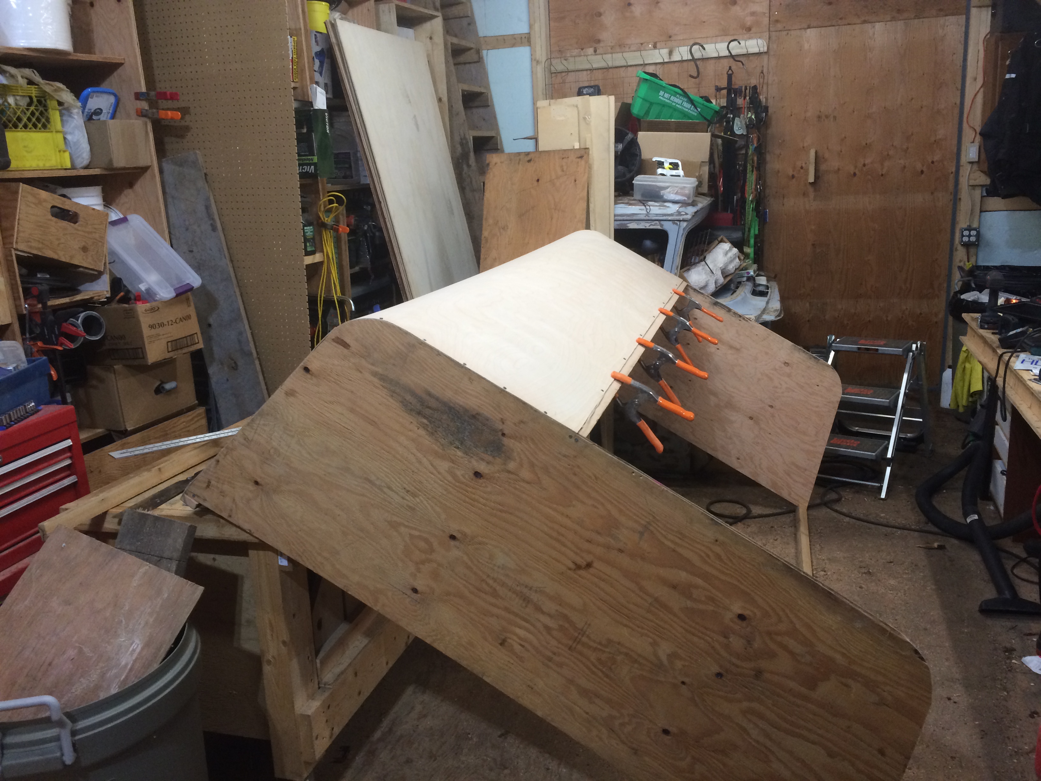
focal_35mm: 29
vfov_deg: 48.2
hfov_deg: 61.7
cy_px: 390
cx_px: 520
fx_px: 872
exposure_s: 1/30
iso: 125
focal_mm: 4.15
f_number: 2.2
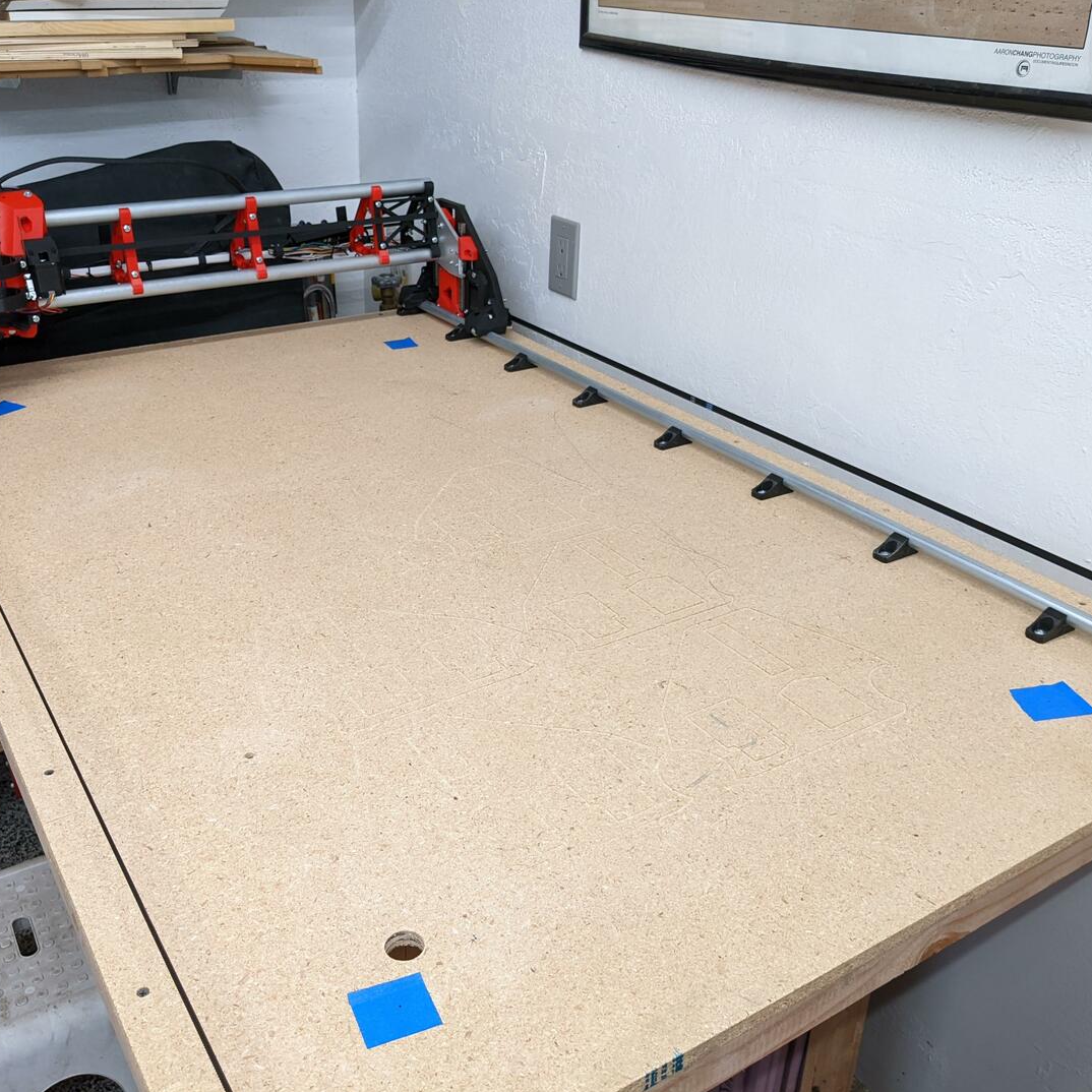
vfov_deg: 51.1
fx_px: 1142
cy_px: 546
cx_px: 522
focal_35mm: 32
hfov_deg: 51.1
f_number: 1.73
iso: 73
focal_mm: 4.38
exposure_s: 1/30
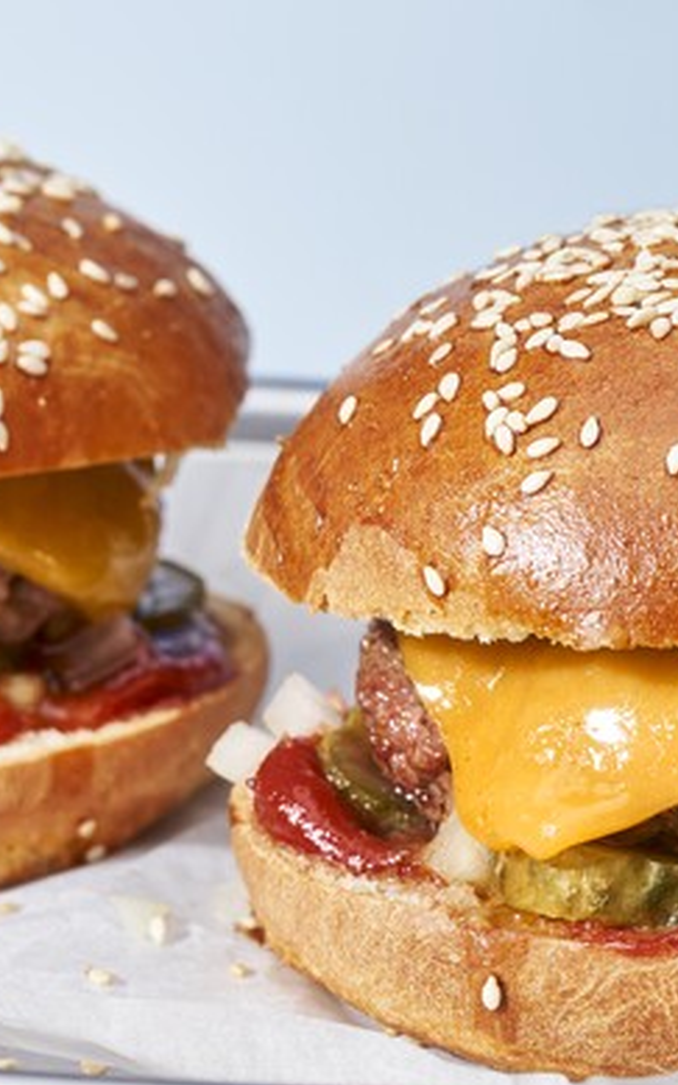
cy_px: 651
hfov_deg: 9.6
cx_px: 896
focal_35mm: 134
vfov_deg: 15.6
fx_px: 3963
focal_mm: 50
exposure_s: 1/200
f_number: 7.1
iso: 100
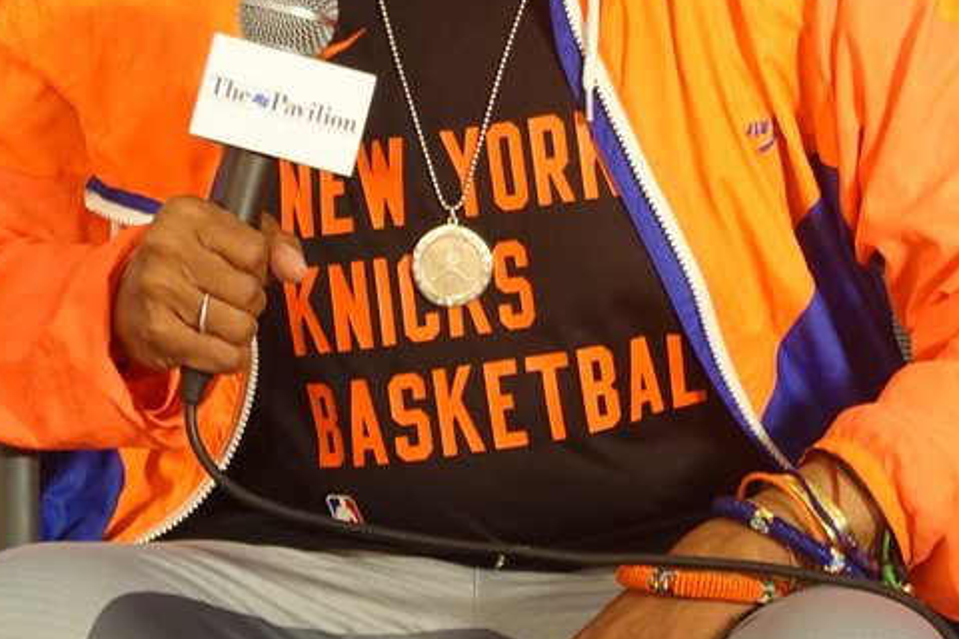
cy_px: -58
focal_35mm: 500
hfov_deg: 4.1
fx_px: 13318
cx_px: 406
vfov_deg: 2.7
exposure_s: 1/50
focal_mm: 72
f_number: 4.5
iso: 800
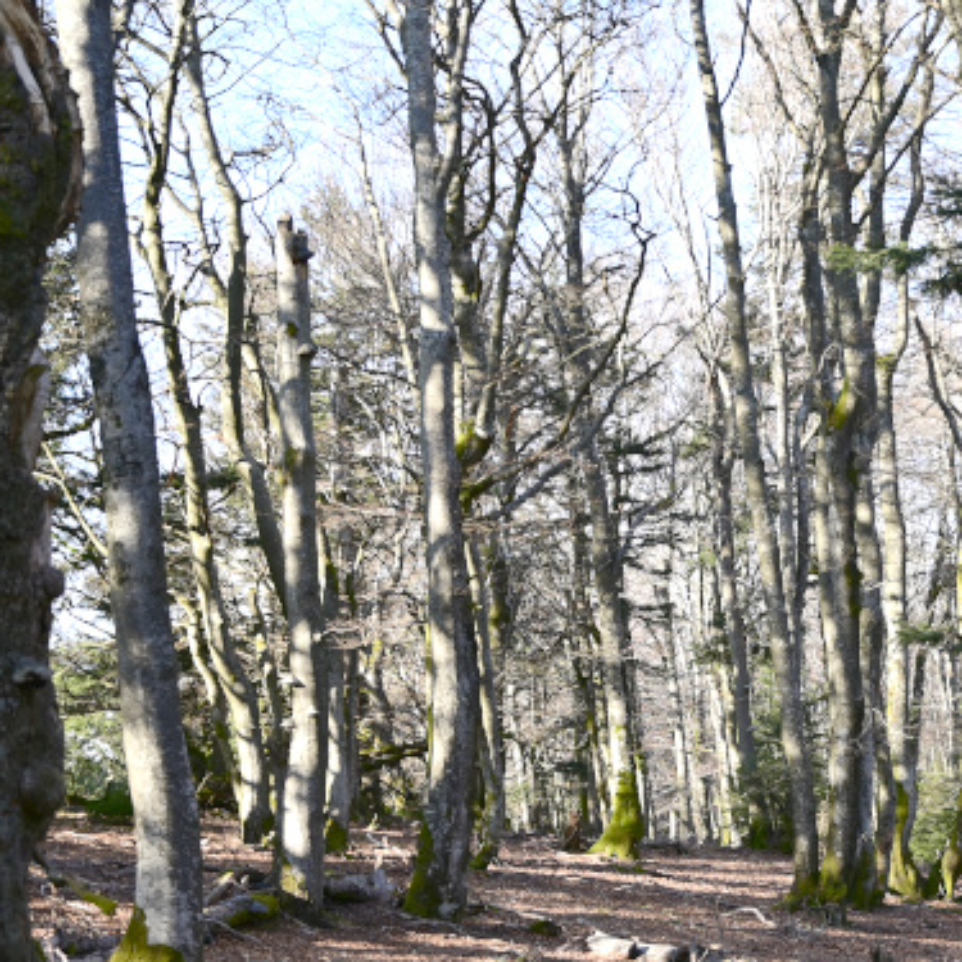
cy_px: 636
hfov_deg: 22.5
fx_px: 2390
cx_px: 723
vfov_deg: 22.7
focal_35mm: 76
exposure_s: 1/250
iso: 125
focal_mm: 42
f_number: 4
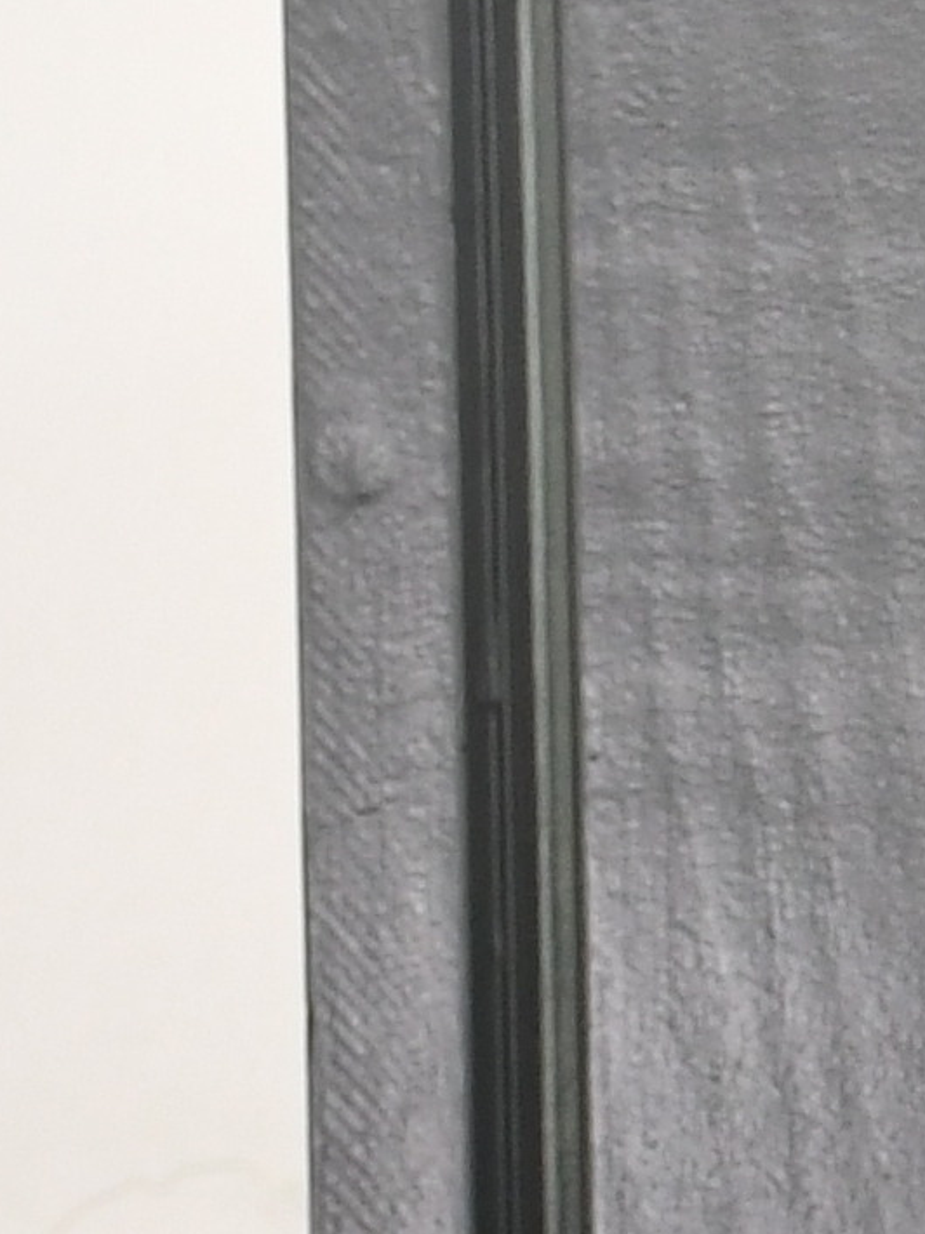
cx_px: 3076
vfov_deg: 4.6
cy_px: 2166
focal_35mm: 430
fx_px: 15330
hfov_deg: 3.4
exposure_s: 1/25
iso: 800
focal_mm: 38
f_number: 4.2
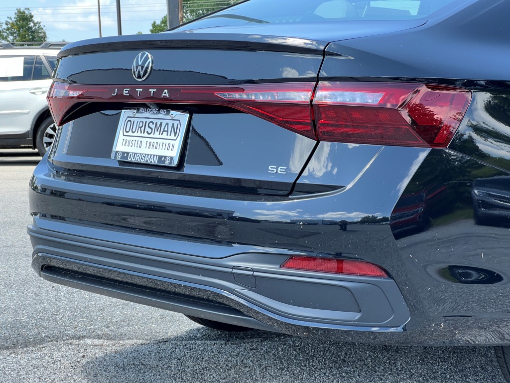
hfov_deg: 25.3
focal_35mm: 77
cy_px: 192
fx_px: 1134
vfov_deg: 19.1
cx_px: 255
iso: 32
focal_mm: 9
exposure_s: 1/99
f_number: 2.8
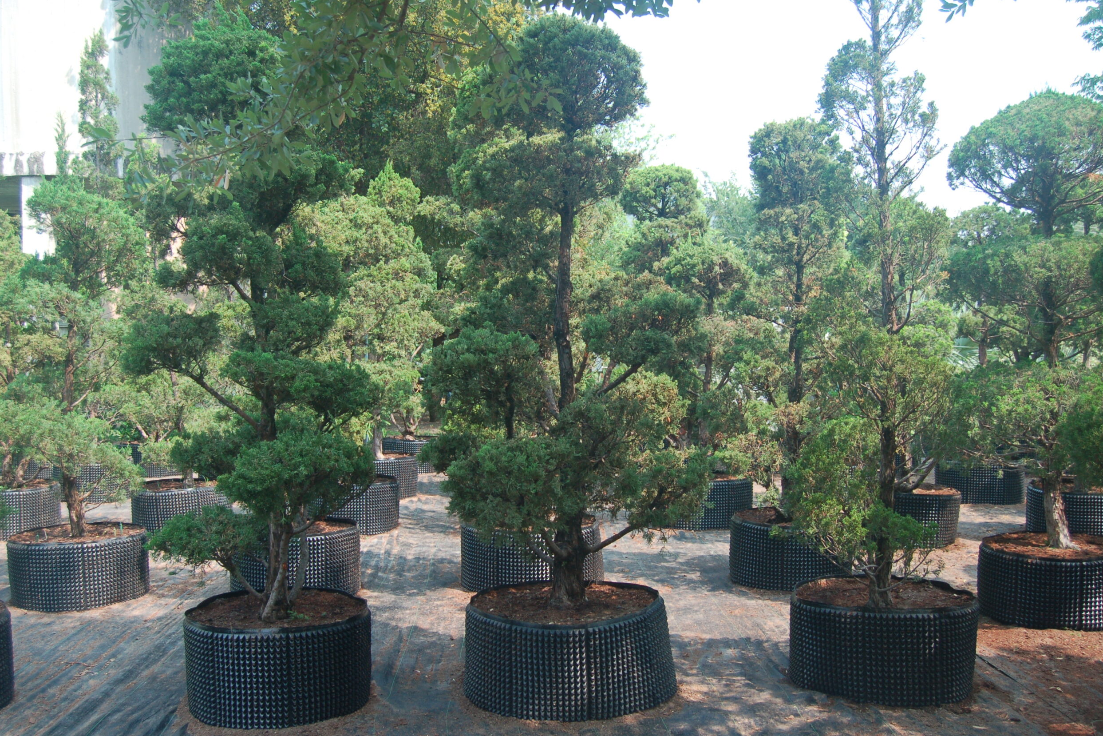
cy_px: 367
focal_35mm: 36
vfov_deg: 37.3
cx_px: 557
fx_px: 1088
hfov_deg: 53.8
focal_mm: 23
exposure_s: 1/100
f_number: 5
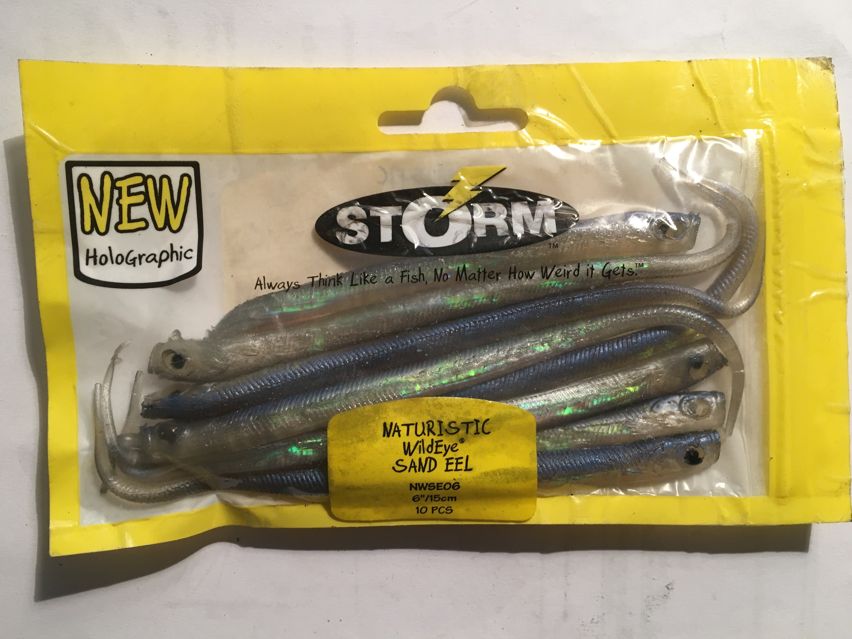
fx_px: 714
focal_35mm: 29
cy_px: 320
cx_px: 426
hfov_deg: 61.7
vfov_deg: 48.2
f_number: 2.2
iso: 125
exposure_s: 1/33
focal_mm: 4.15
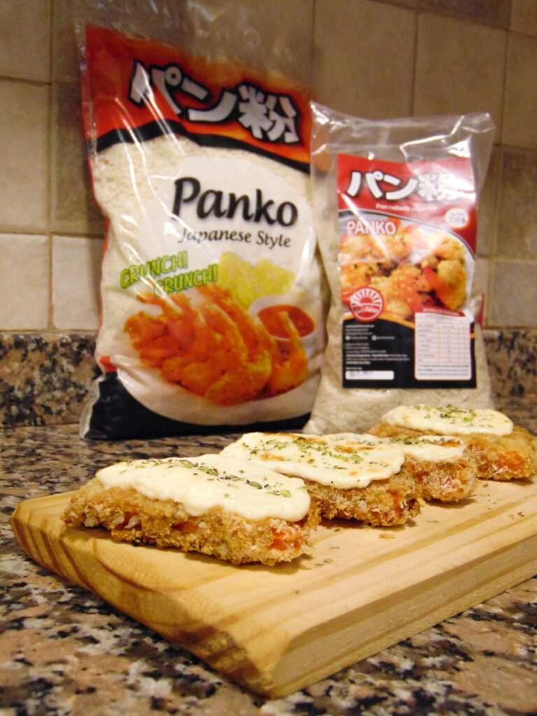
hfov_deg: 36.8
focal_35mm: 39
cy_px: 358
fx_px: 807
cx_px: 268
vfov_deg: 47.9
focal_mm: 6.9
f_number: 3.3
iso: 400
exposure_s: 1/15
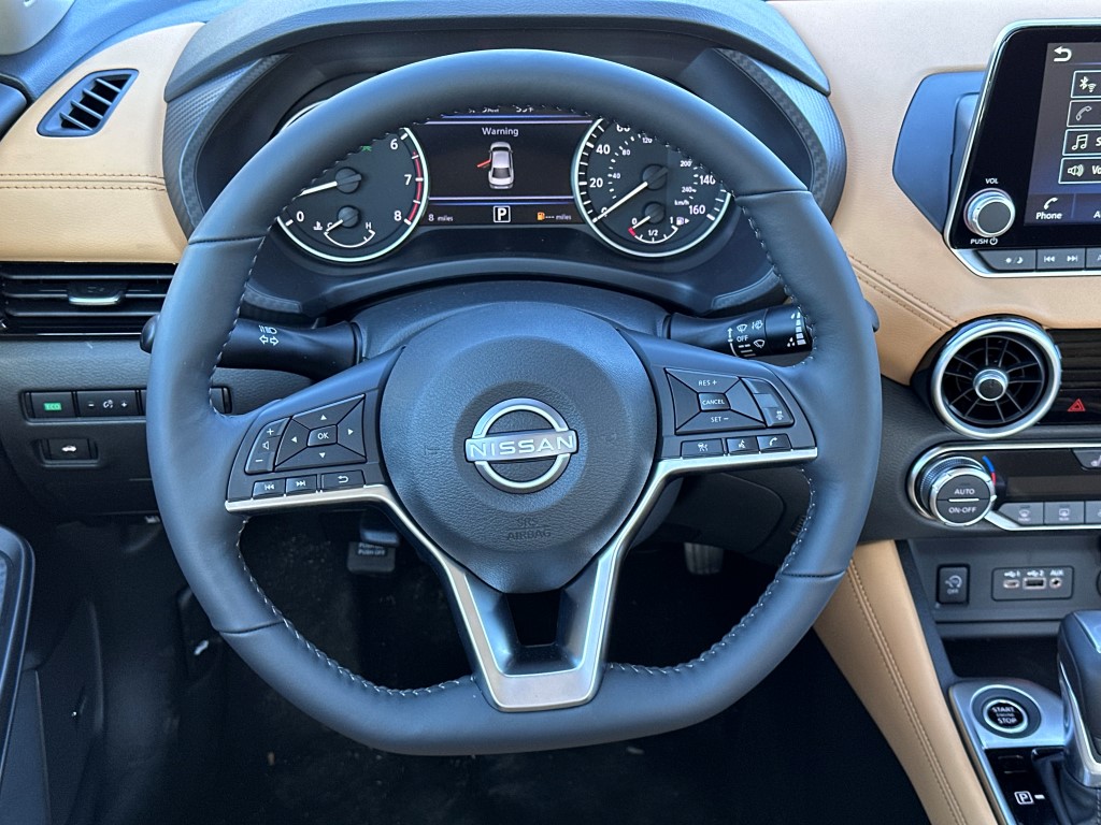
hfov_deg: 39.7
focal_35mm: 48
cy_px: 412
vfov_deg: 30.3
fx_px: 1527
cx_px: 550
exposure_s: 1/69
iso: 80
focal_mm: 6.86
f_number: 1.78
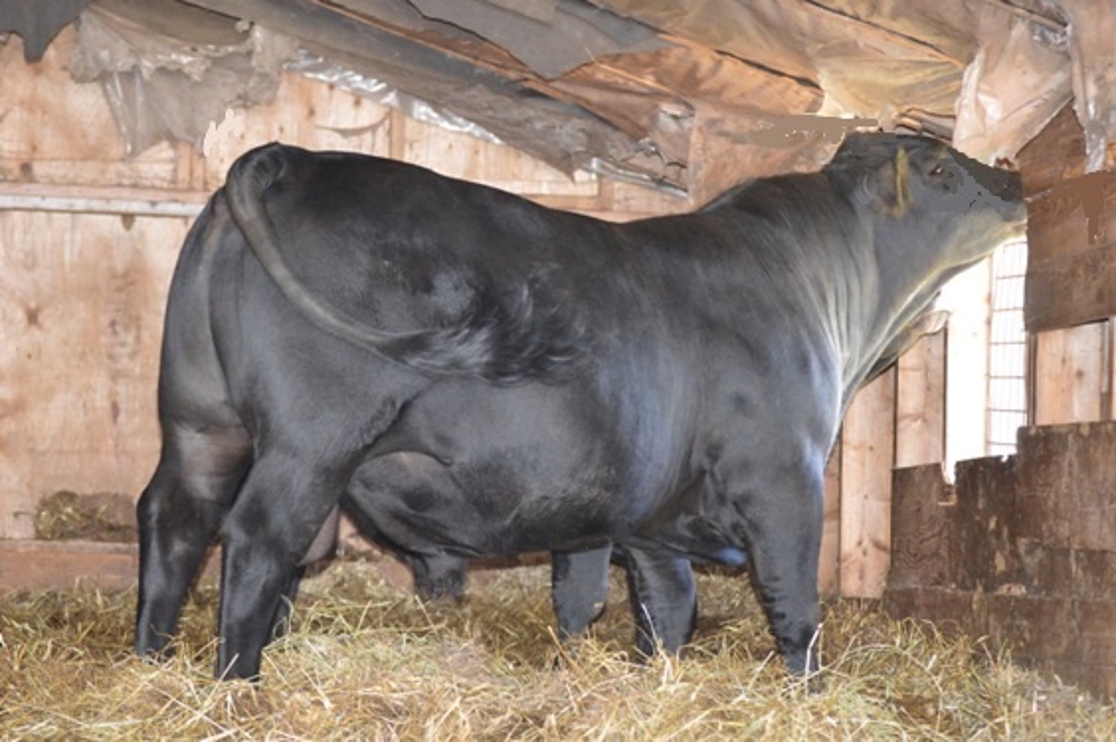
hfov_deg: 20.6
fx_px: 3066
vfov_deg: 13.8
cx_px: 558
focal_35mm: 99
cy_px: 371
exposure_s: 1/60
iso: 1800
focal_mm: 66
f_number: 4.2
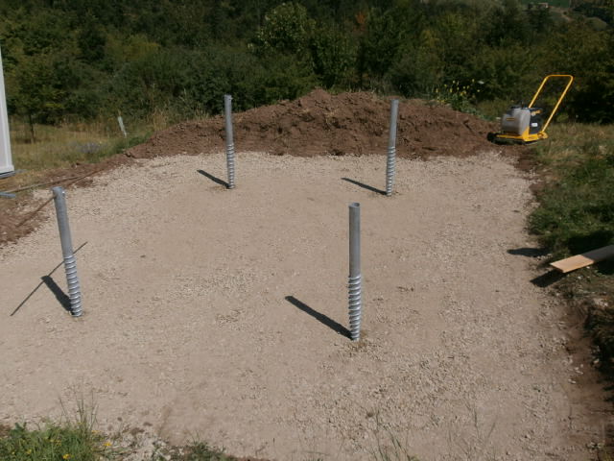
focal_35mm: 39
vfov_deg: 36.8
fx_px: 692
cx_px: 307
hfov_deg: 47.9
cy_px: 230
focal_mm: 6.9
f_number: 12
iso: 100
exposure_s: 1/250
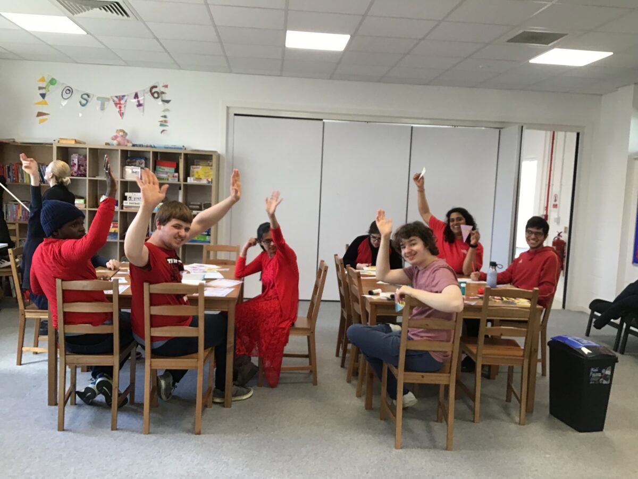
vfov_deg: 45.4
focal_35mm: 31
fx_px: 571
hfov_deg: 58.4
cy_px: 240
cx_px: 319
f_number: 2.4
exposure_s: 1/33
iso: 40
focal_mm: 3.3
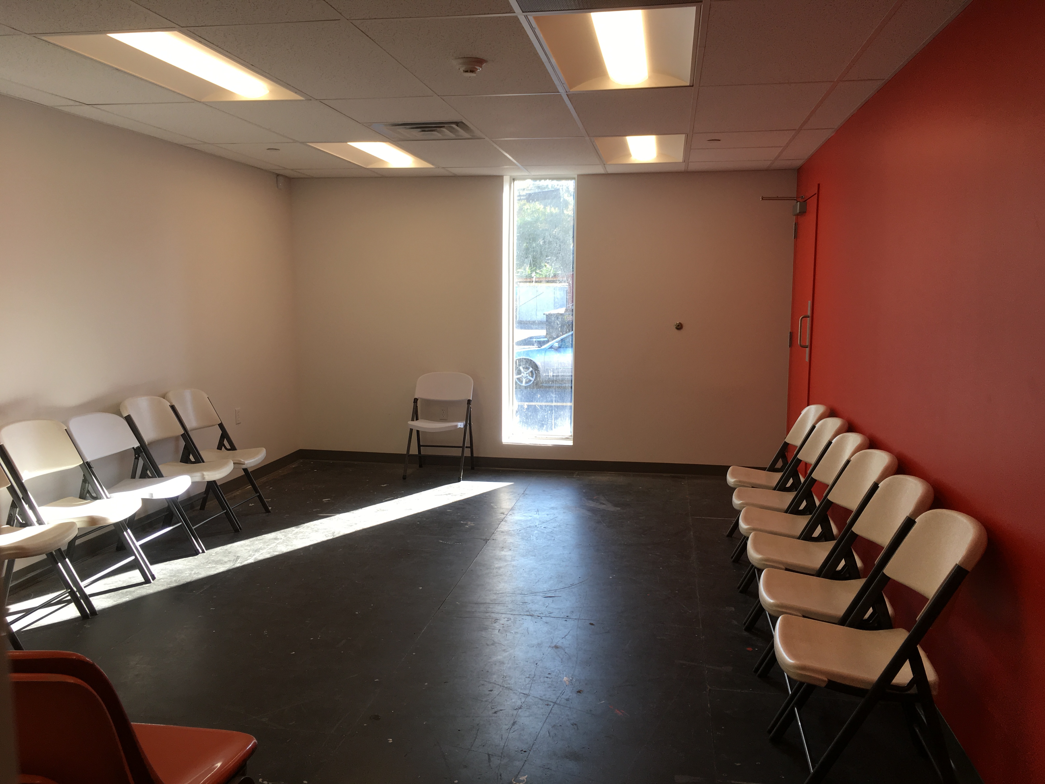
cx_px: 522
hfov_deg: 61.7
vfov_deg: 48.2
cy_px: 392
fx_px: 875
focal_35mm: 29
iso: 32
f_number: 2.2
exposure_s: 1/120
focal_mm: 4.15
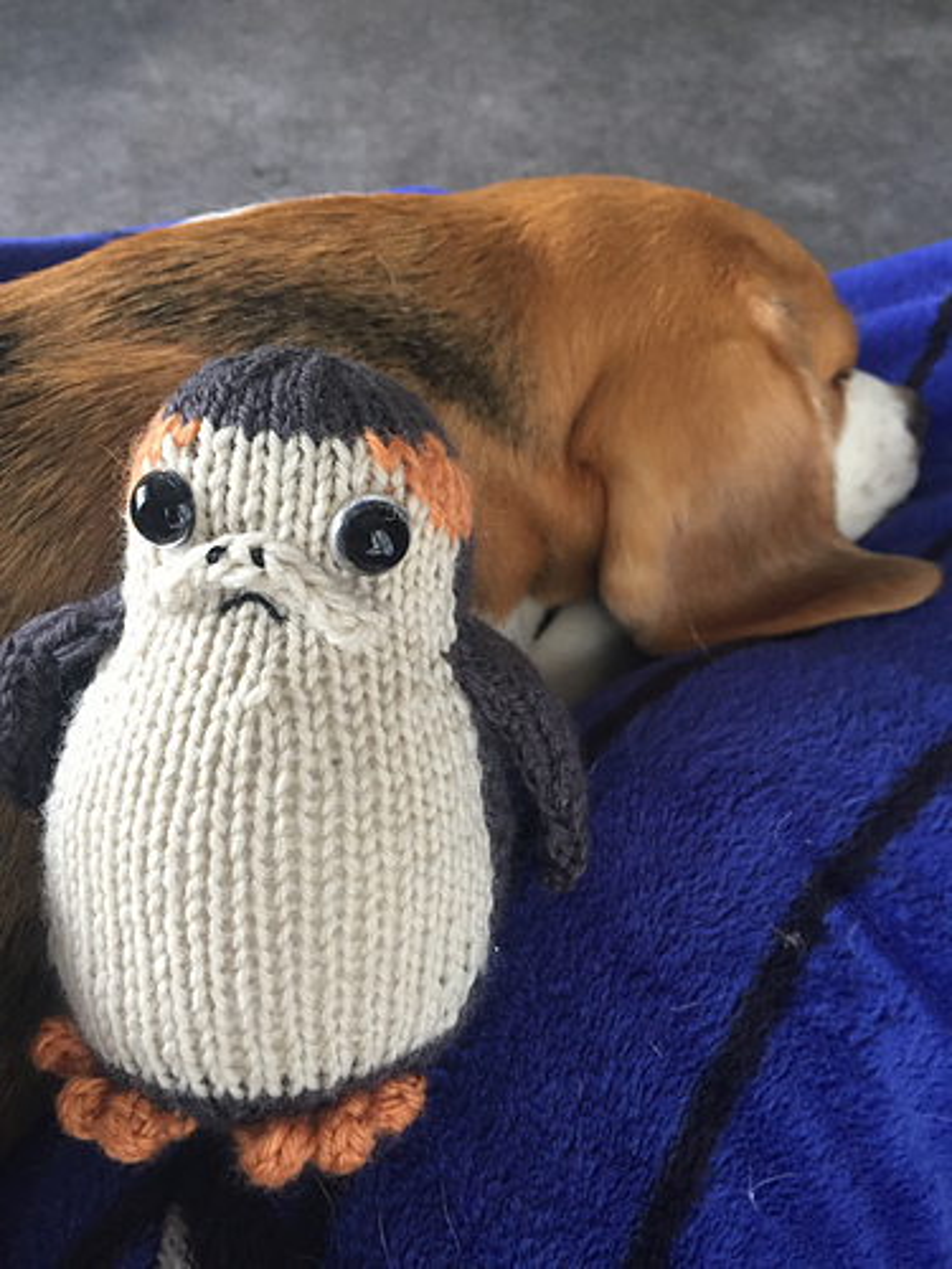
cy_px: 634
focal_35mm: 29
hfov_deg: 48.2
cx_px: 476
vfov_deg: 61.7
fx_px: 1063
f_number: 2.2
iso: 160
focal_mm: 4.15
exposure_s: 1/33
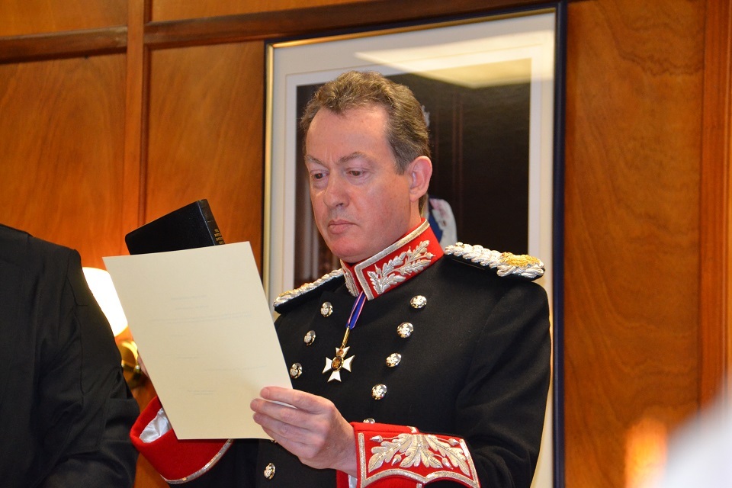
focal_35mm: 168
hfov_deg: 12.2
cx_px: 366
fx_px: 3416
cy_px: 244
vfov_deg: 8.2
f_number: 5.6
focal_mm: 112
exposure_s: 1/60
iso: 2000
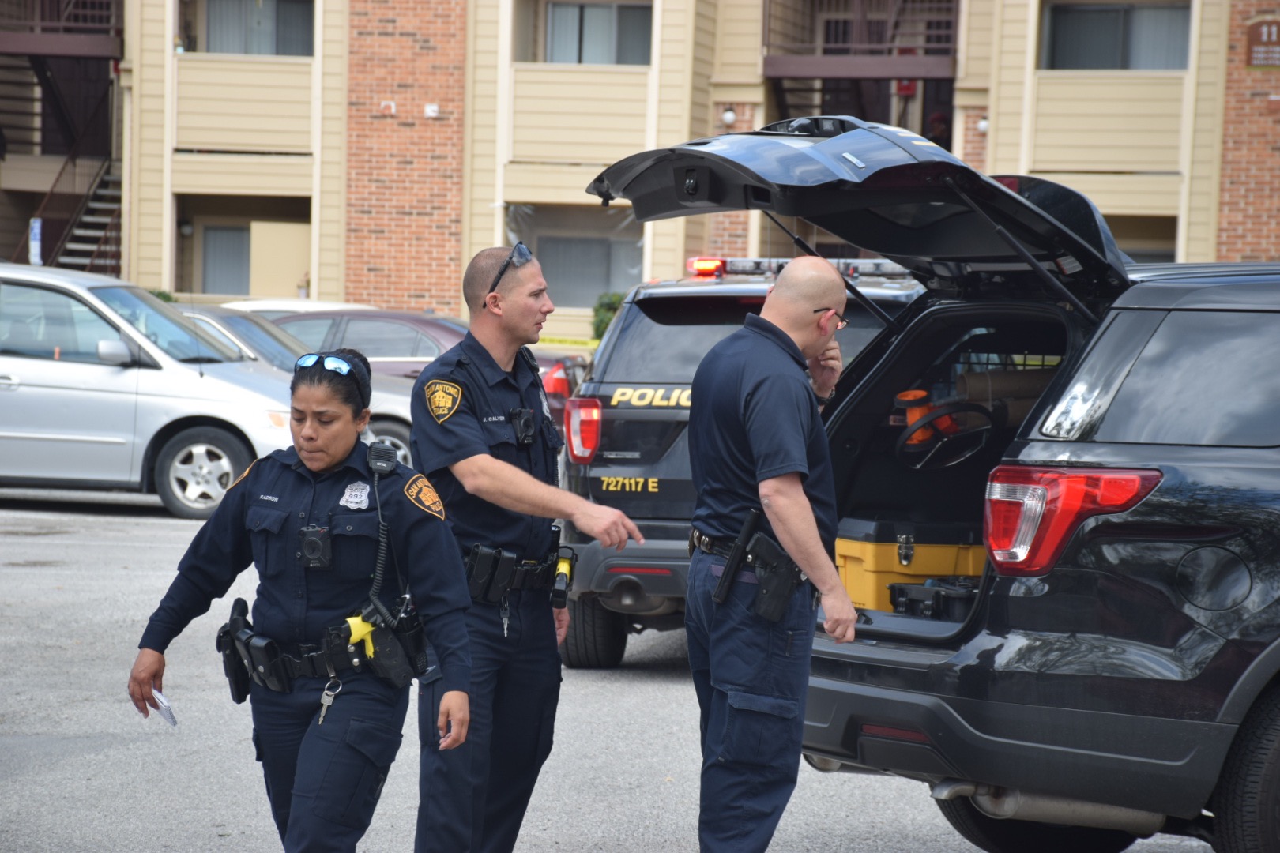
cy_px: 426
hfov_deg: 15.2
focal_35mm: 135
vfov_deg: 10.2
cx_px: 640
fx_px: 4800
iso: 200
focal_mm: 90
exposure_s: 1/320
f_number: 9
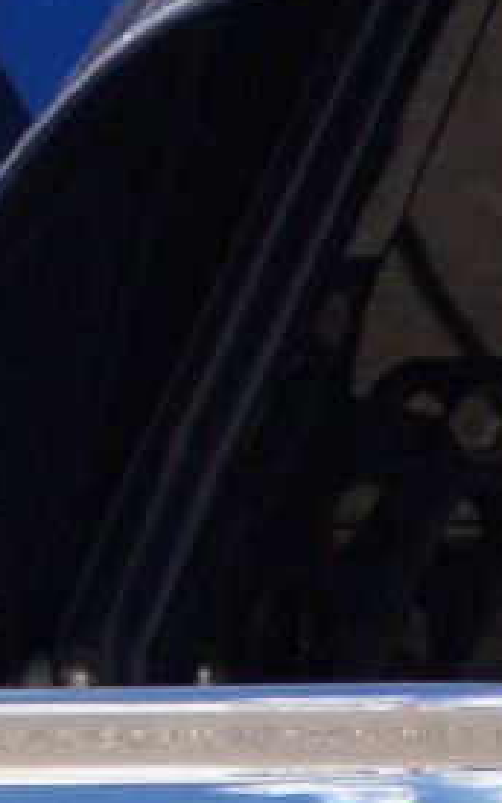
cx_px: -531
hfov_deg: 0.8
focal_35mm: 1597
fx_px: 34940
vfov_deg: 1.3
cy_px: -96
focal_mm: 150
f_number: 6.3
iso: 100
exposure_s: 1/250
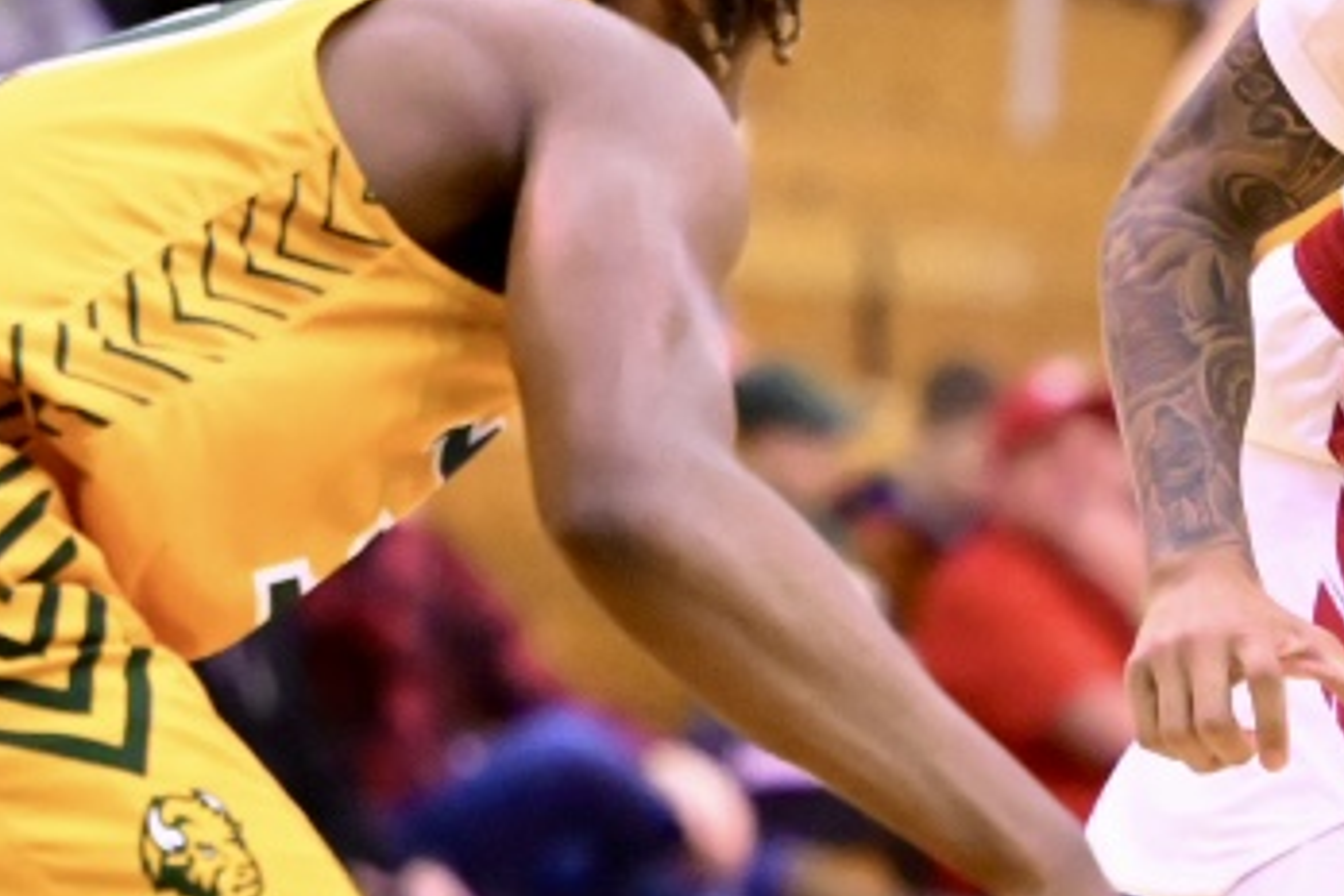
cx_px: 1025
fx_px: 15417
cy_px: 655
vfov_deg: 3.3
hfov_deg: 5.0
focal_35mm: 413
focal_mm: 125
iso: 8000
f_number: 2.8
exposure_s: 1/1250
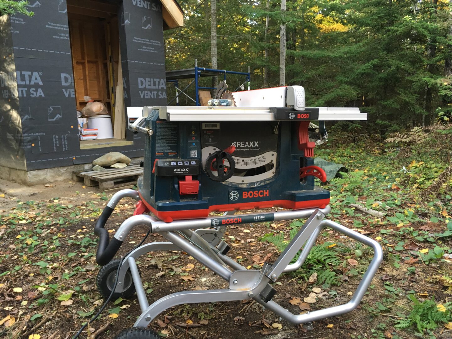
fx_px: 379
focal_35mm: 29
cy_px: 170
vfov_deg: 48.2
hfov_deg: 61.7
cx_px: 226
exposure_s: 1/30
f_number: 2.2
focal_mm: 4.15
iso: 40
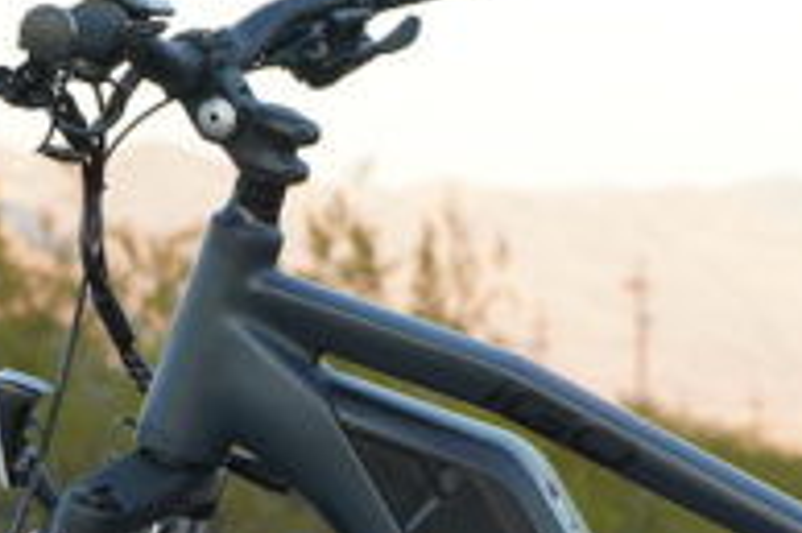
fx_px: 5387
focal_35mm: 242
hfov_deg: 8.5
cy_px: 760
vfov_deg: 5.6
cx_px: 864
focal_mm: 61
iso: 200
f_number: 5.6
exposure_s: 1/80
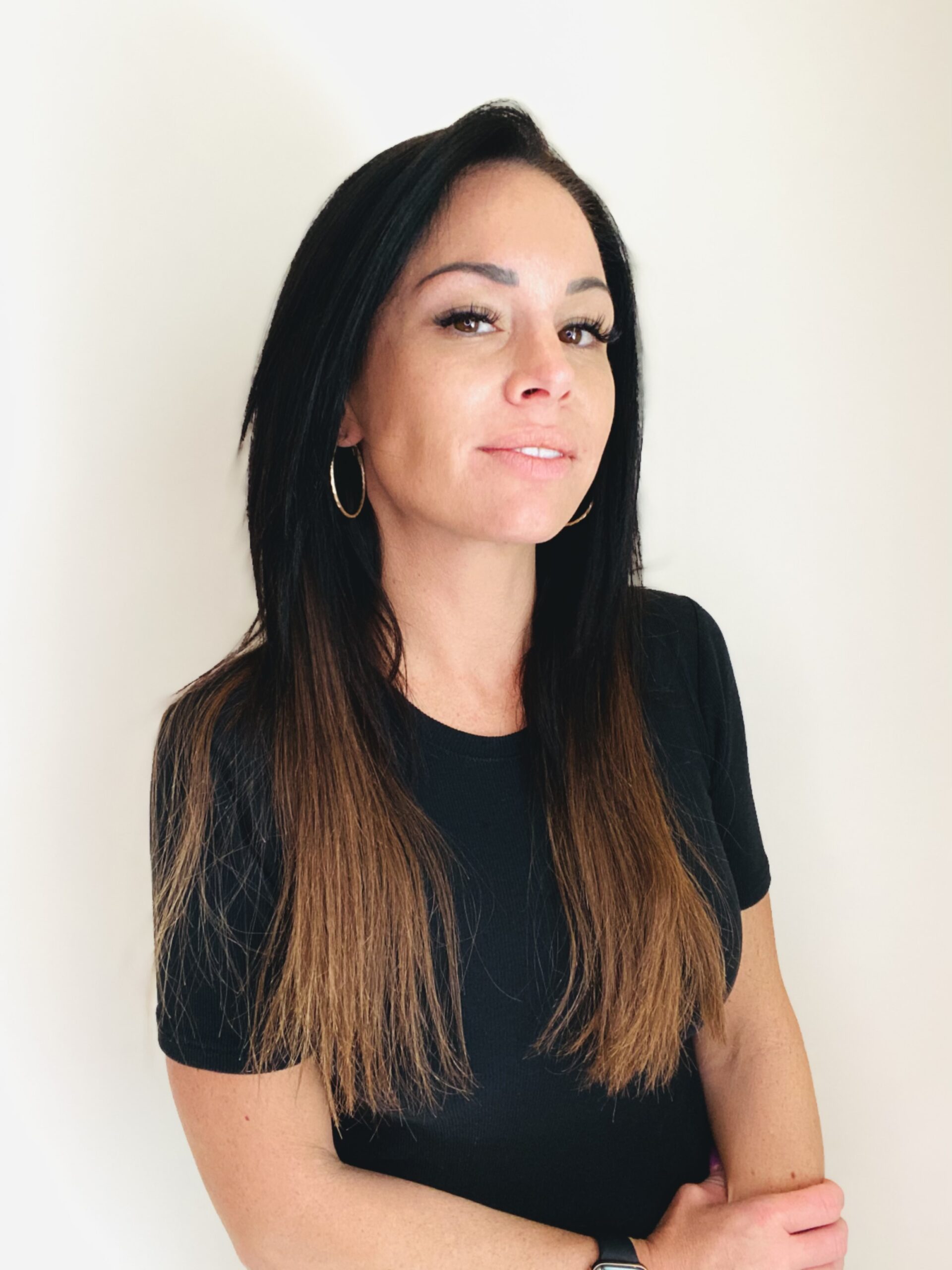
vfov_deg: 60.0
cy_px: 635
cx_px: 476
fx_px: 1100
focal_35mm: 30
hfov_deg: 46.8
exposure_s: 1/59
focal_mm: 2.71
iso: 160
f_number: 2.2
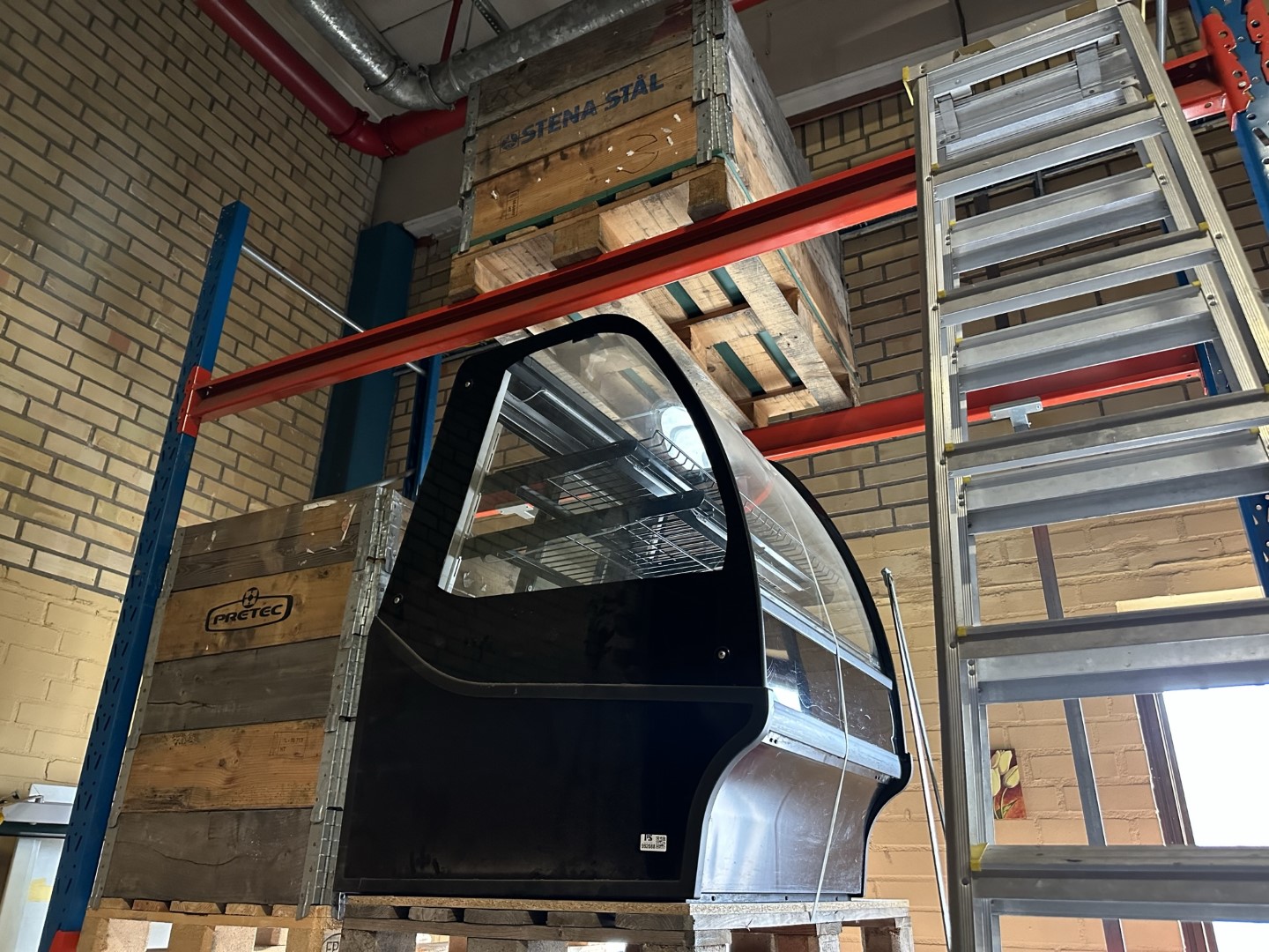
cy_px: 476
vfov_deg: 56.8
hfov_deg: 71.6
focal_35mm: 24
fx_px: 880
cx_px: 634
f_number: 1.78
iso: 640
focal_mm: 6.86
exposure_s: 1/33
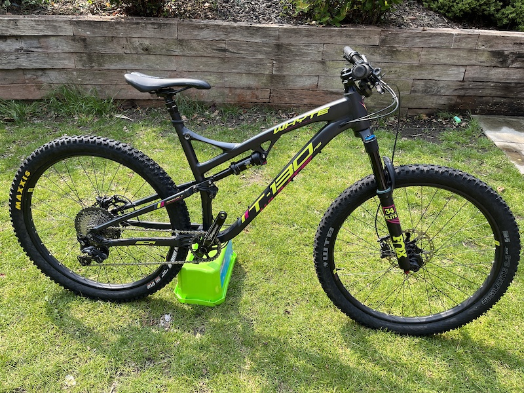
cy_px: 196
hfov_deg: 67.3
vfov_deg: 53.1
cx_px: 262
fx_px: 394
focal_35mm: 26
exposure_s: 1/625
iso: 50
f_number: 1.6
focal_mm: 5.1
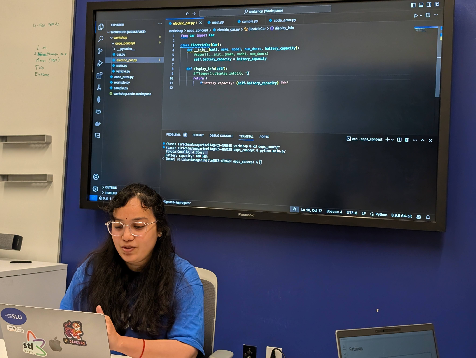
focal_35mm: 49
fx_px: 675
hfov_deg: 38.9
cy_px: 179
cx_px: 238
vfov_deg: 29.7
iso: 607
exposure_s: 1/215
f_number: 1.68
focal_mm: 6.9
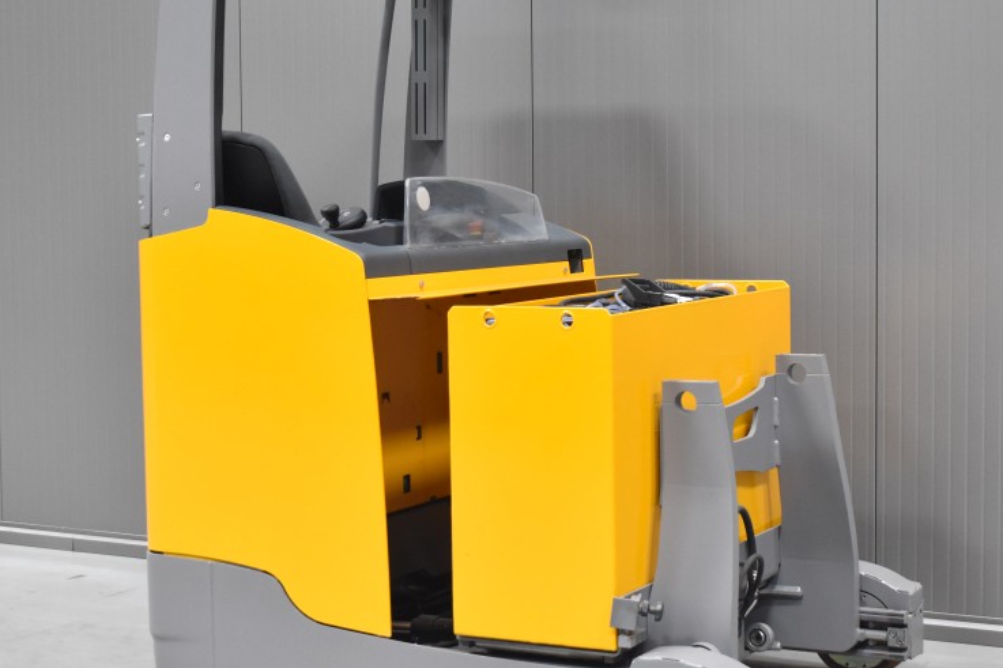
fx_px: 1972
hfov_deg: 28.5
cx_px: 510
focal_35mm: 71
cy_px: 307
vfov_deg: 19.2
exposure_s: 1/50
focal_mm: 29
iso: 1600
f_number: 4.2
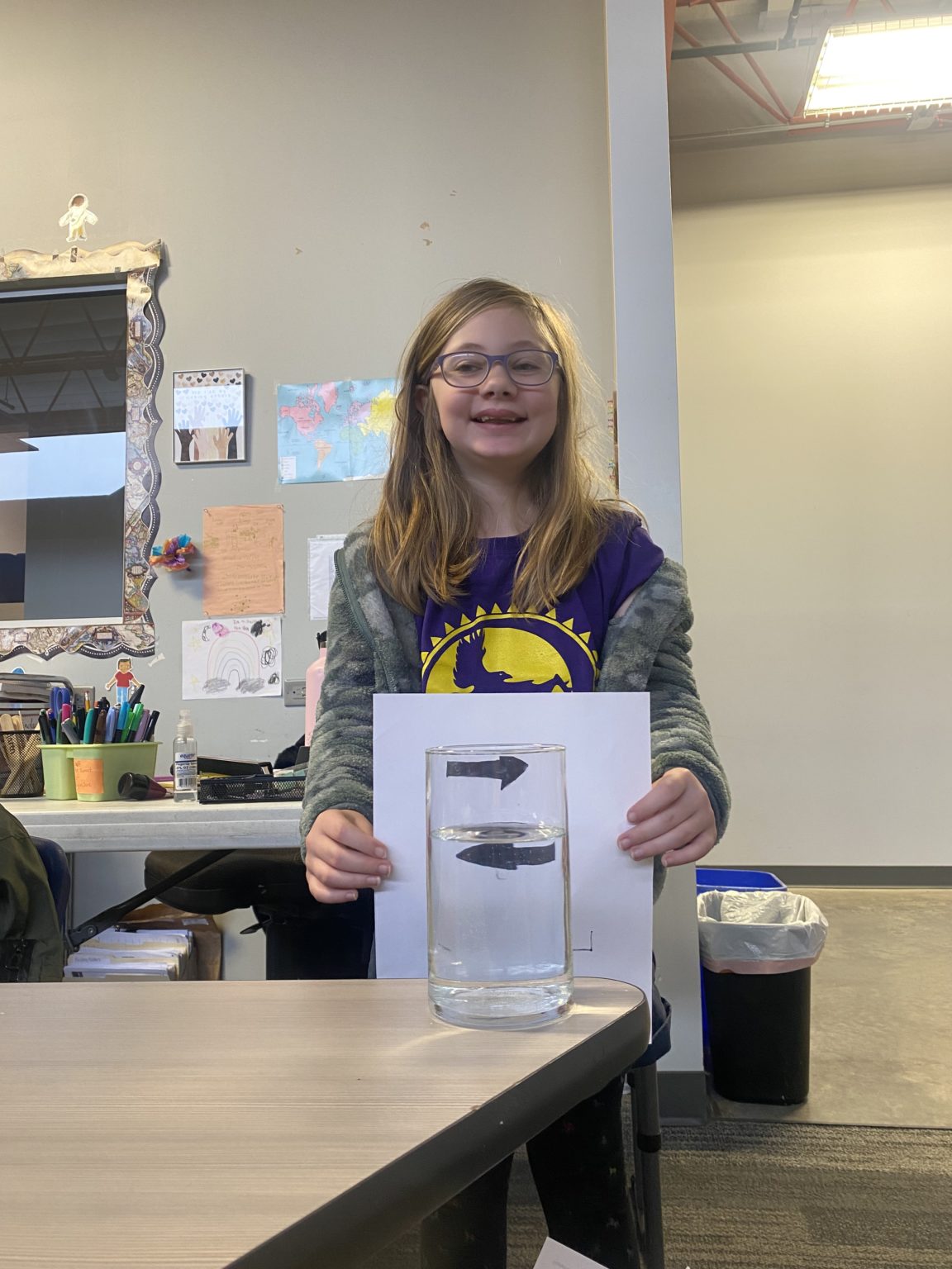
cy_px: 634
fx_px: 953
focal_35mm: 26
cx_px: 476
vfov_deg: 67.3
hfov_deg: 53.1
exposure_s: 1/60
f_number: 1.8
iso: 100
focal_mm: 4.25
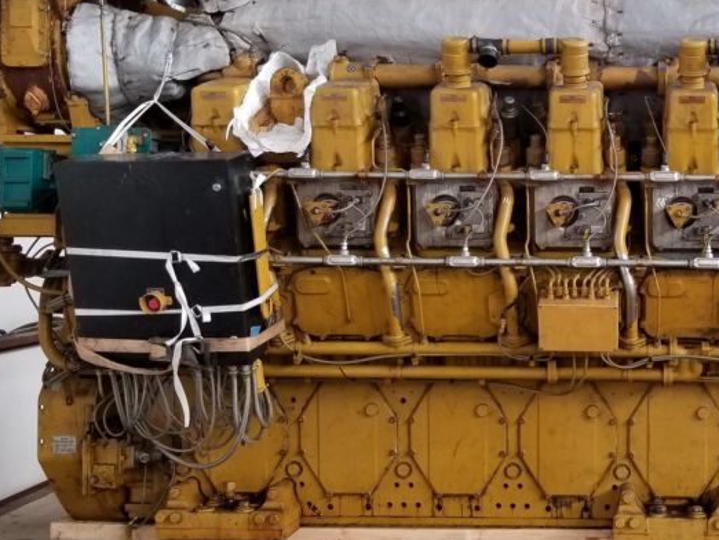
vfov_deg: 28.6
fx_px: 1060
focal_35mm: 51
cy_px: 262
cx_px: 645
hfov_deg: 35.3
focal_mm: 4.25
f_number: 1.7
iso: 125
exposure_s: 1/60
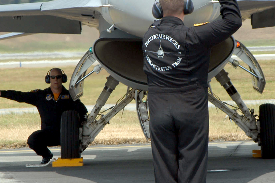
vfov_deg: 4.1
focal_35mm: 336
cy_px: 63
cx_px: 144
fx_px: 2564
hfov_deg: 6.1
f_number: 10
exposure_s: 1/180
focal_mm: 102
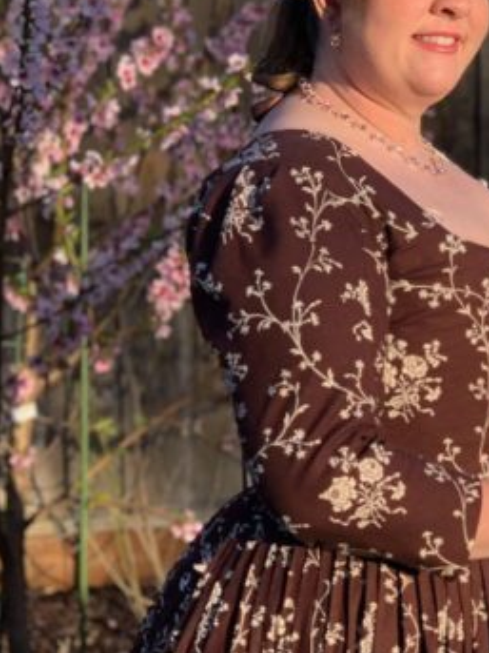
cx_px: 396
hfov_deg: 17.2
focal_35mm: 85
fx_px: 1602
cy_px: 280
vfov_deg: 23.0
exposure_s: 1/466
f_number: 2.4
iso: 16
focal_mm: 6
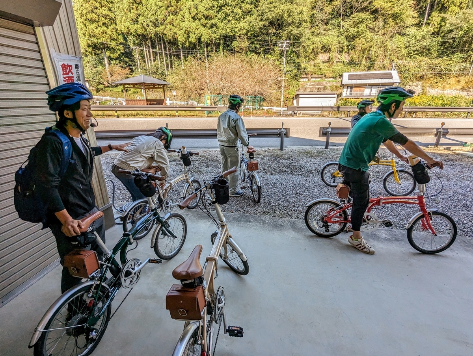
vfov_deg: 78.3
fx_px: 219
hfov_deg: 94.4
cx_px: 236
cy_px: 178
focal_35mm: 16
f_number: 2.2
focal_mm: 2.35
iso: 39
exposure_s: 1/498
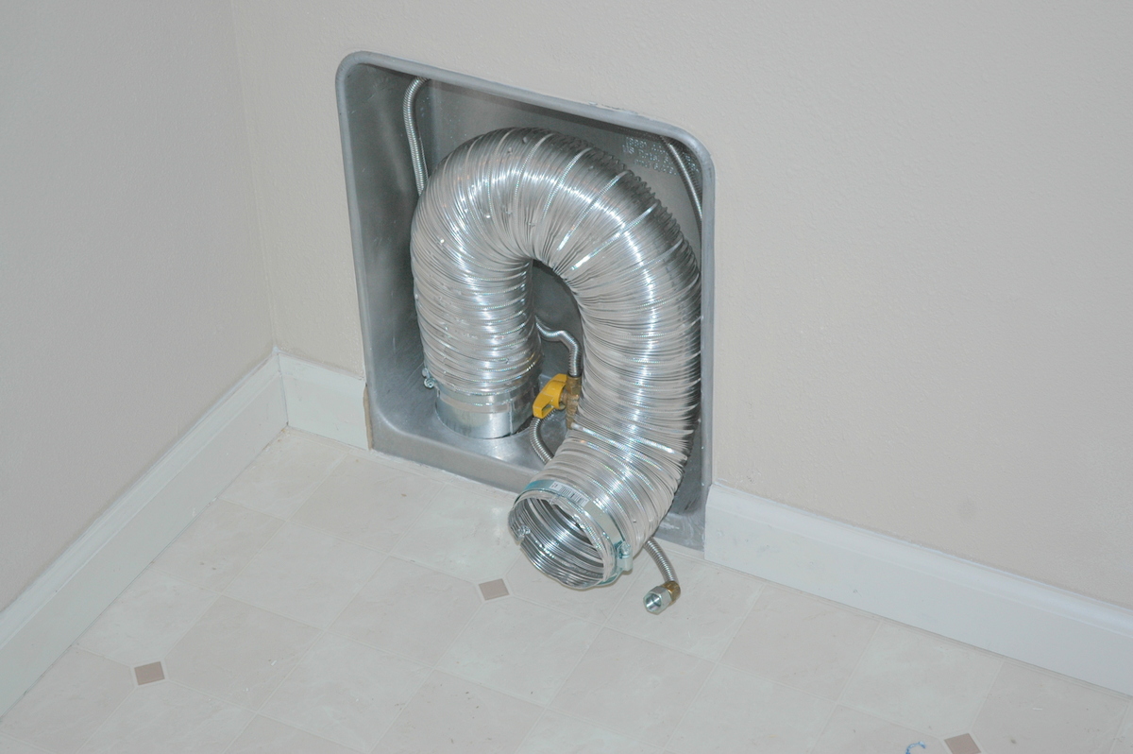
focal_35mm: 72
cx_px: 566
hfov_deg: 28.1
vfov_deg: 18.9
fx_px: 2264
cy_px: 377
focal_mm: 48
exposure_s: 1/60
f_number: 4.5
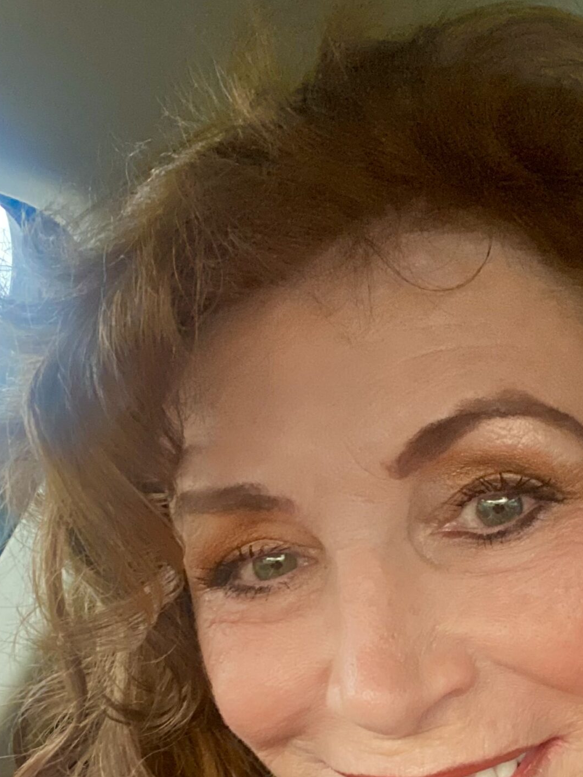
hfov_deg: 26.9
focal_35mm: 54
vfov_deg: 34.5
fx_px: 1212
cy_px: 621
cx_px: 395
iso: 320
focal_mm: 2.71
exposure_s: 1/60
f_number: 2.2
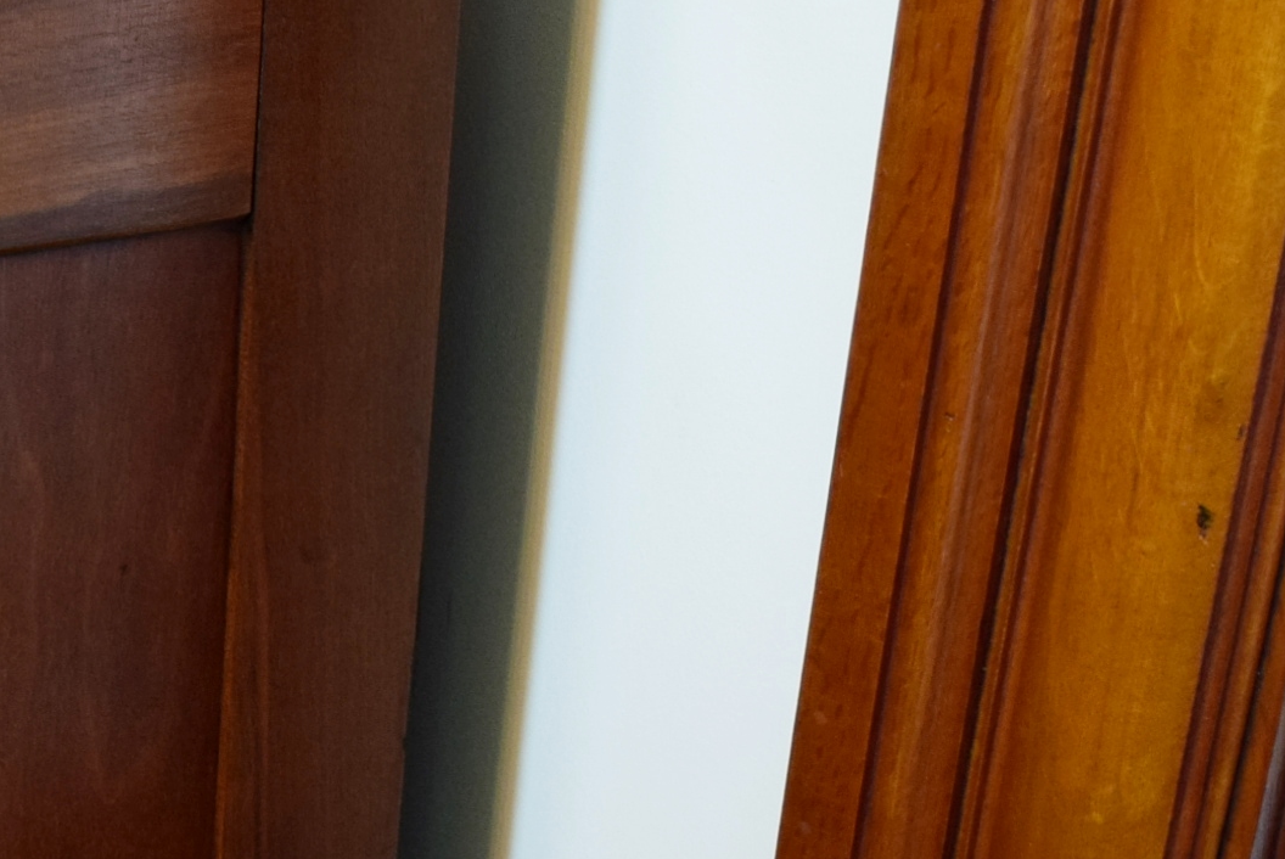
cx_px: -460
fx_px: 3644
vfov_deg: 13.4
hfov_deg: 18.4
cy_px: 706
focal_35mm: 102
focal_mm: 24
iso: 1600
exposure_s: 1/15
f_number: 6.3
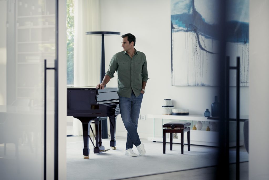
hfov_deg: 19.5
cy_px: 90
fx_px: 785
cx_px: 134
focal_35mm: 105
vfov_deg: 13.0
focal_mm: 105
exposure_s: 1/125
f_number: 2.8
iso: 800
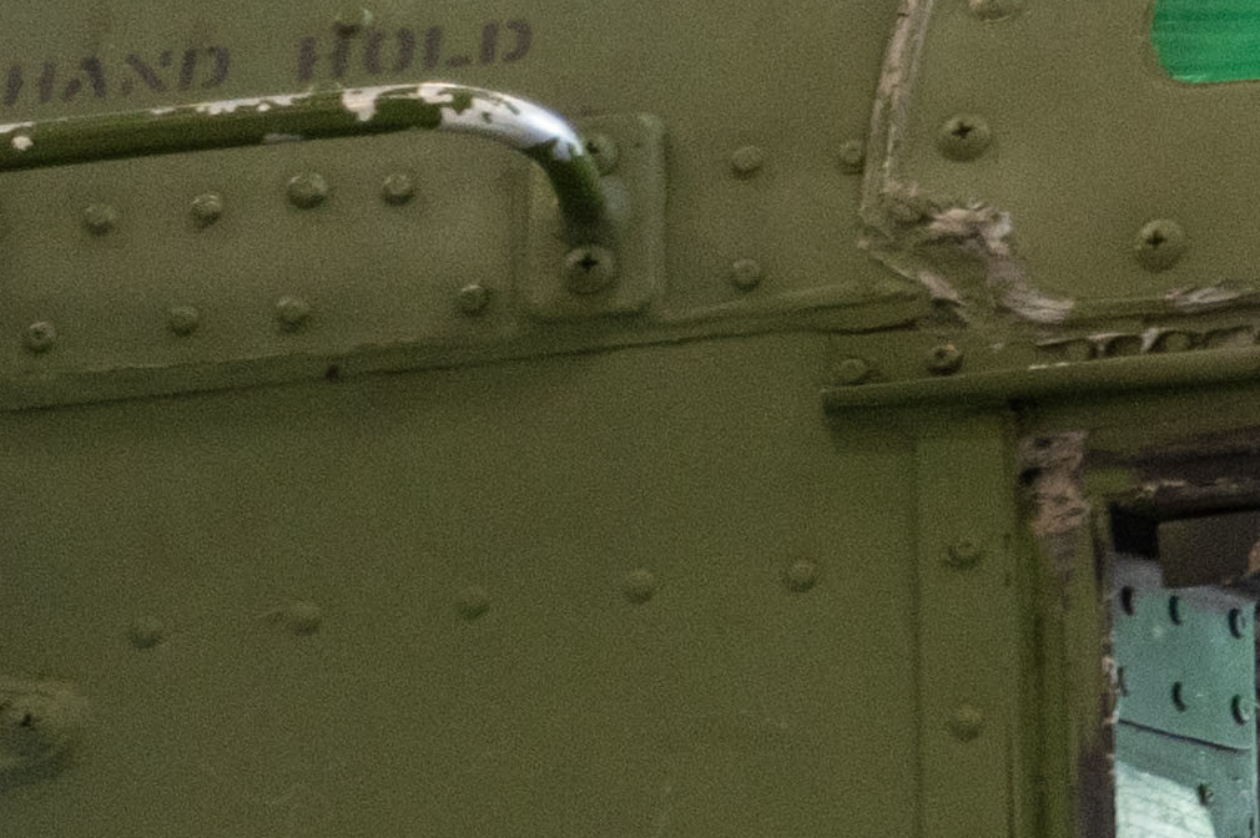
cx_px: 3315
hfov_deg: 4.8
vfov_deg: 3.2
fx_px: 14655
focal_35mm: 419
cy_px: 2058
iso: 1250
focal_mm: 70
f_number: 2.8
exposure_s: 1/640
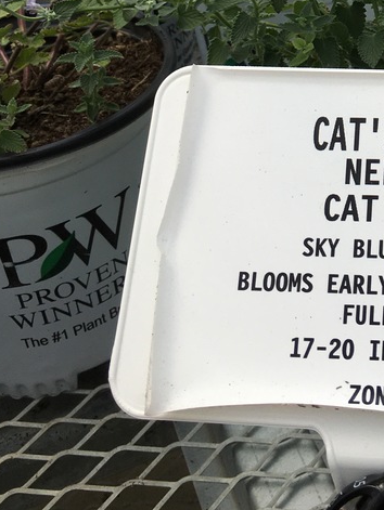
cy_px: -26
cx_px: 411
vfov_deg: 28.4
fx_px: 931
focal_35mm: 63
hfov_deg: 22.2
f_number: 2.2
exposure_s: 1/1131
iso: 25
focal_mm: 4.15
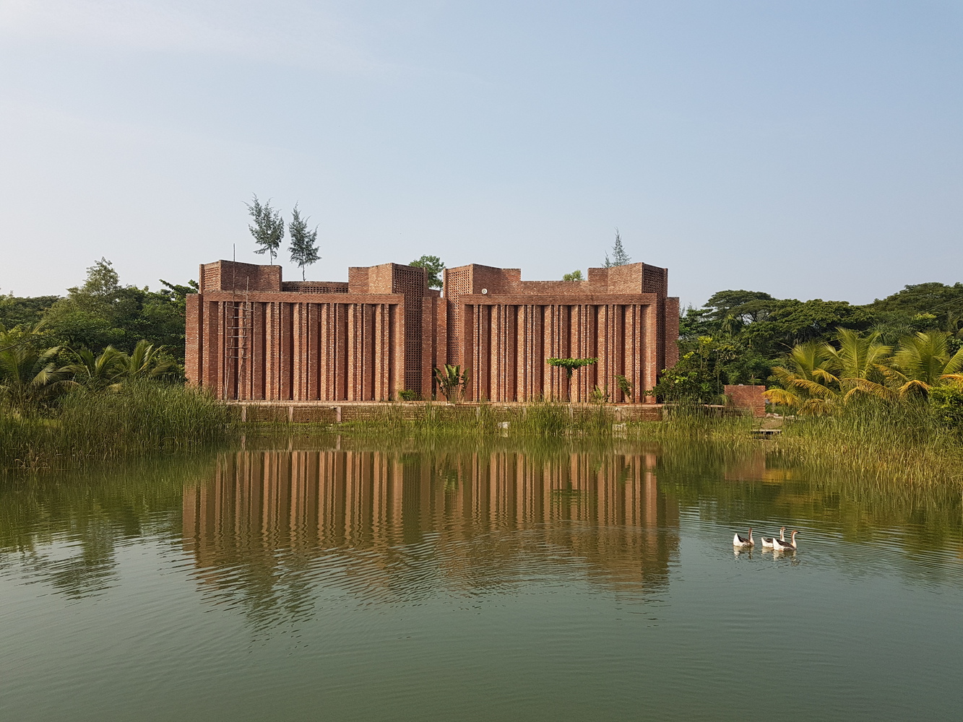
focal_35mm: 26
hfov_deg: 67.3
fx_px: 723
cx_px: 482
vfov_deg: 53.1
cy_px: 361
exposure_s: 1/1728
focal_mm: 4.2
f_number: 1.7
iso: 40
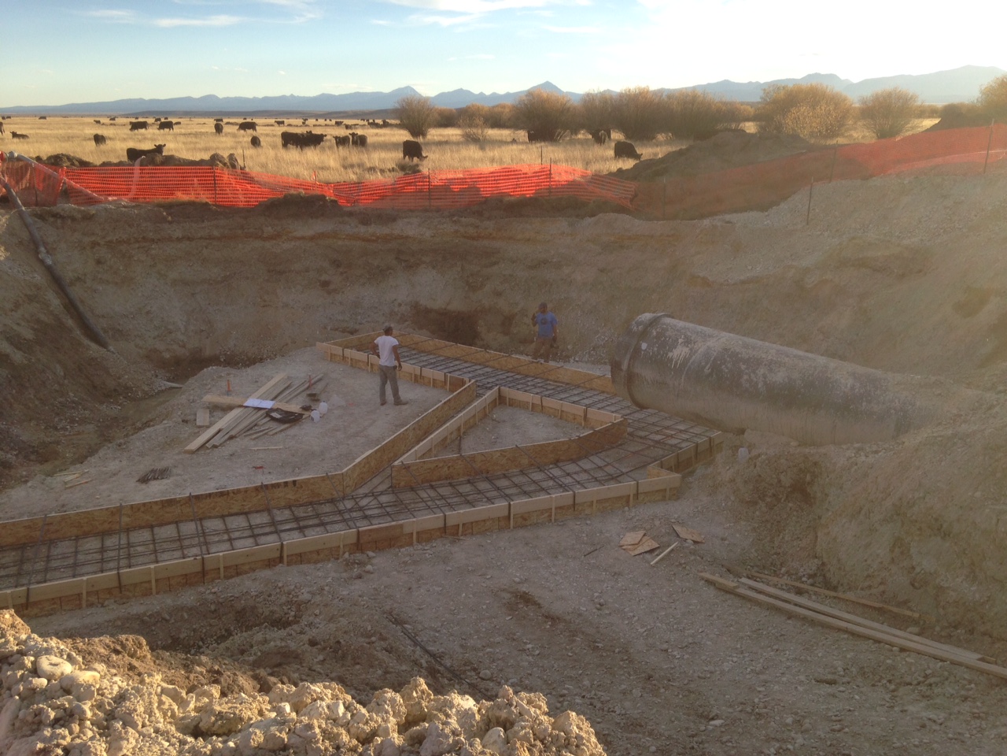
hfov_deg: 55.4
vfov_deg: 42.9
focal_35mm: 33
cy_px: 378
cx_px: 504
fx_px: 960
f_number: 2.4
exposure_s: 1/553
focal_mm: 4.12
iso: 50
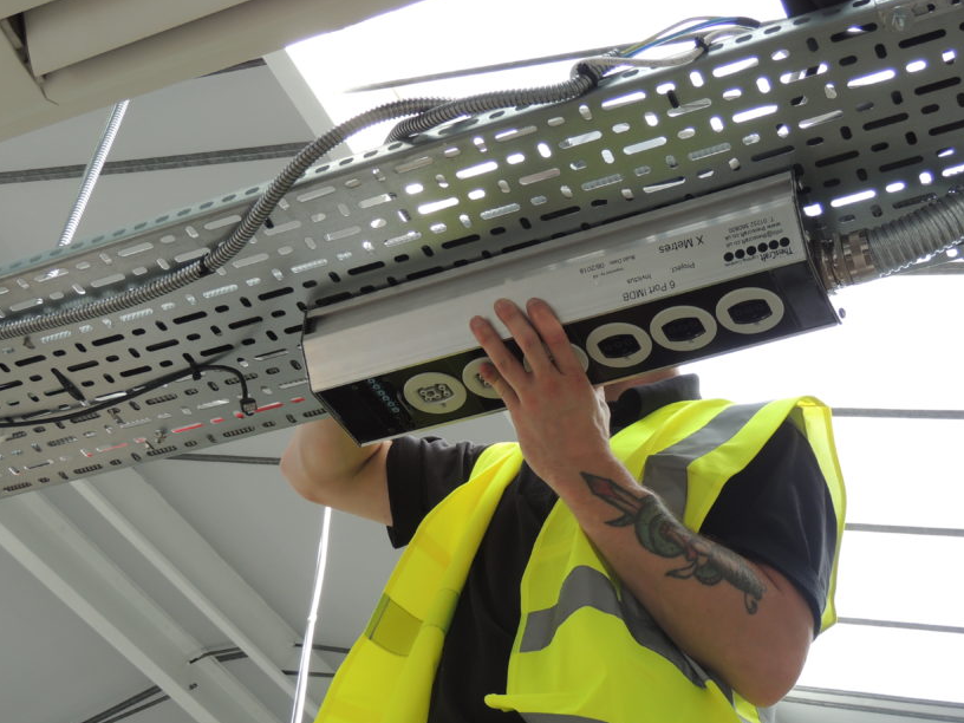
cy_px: 372
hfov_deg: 32.7
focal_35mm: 59
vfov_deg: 24.8
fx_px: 1643
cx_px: 541
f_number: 3.5
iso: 100
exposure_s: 1/50
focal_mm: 8.3
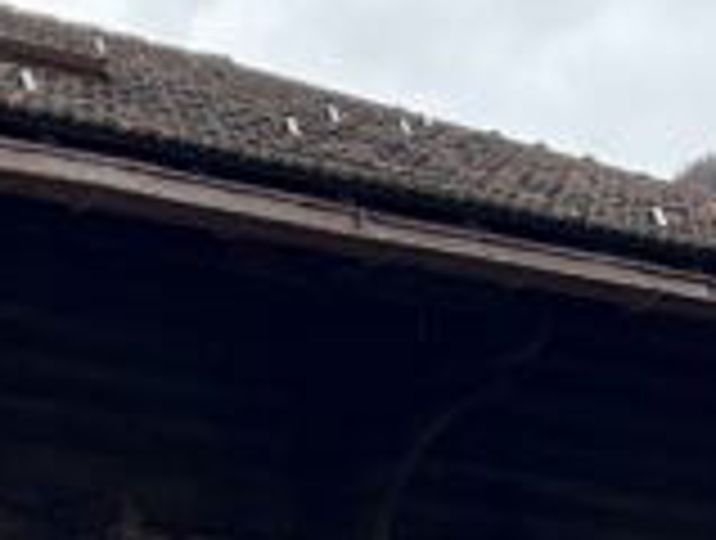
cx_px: -955
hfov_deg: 10.3
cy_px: 990
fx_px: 3462
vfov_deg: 8.6
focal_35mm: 167
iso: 50
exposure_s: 1/2632
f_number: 1.5
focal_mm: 5.7
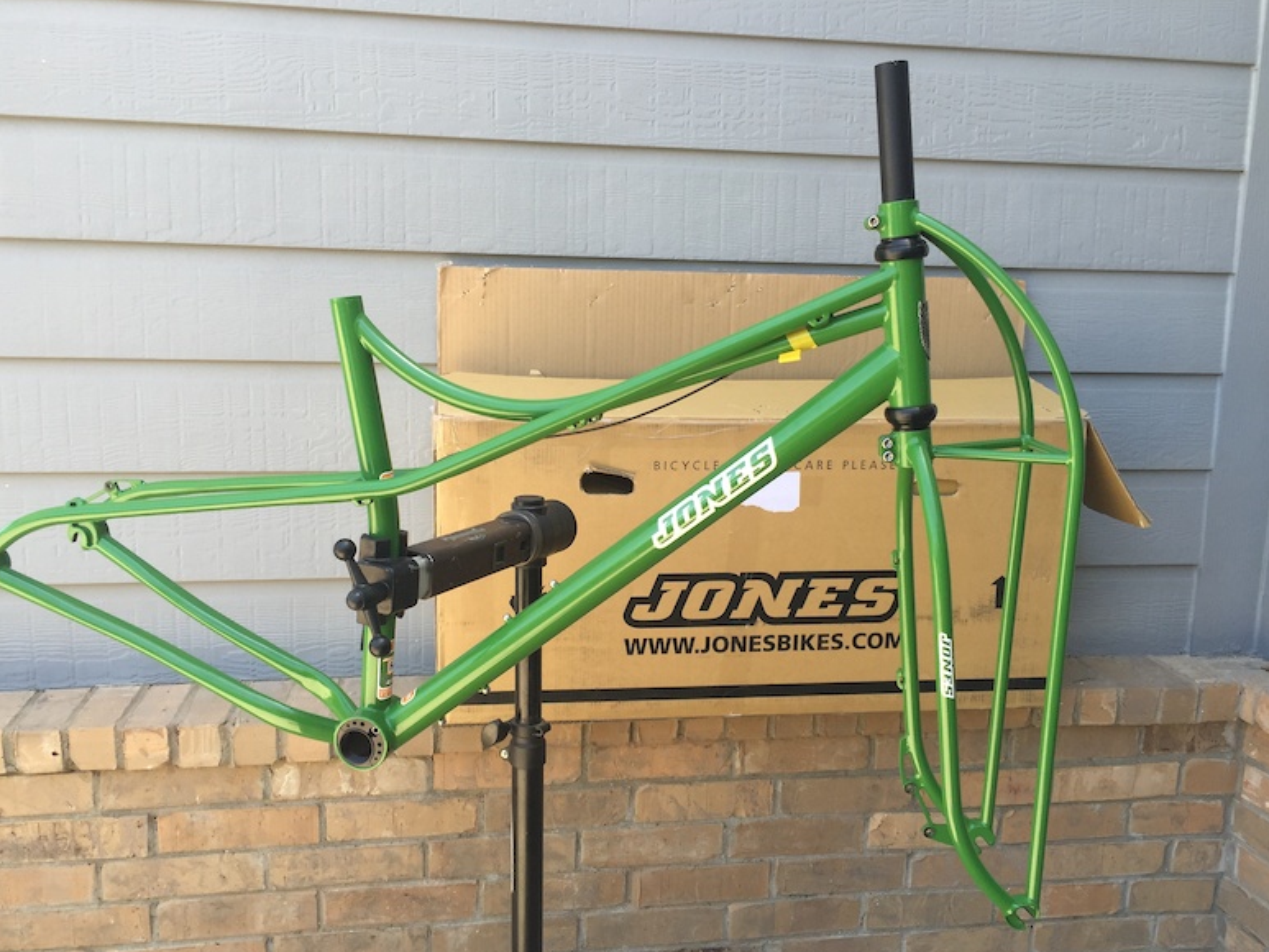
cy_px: 484
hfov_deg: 59.9
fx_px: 1100
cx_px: 617
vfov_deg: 46.8
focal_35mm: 30
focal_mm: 4.15
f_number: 2.2
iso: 32
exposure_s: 1/227
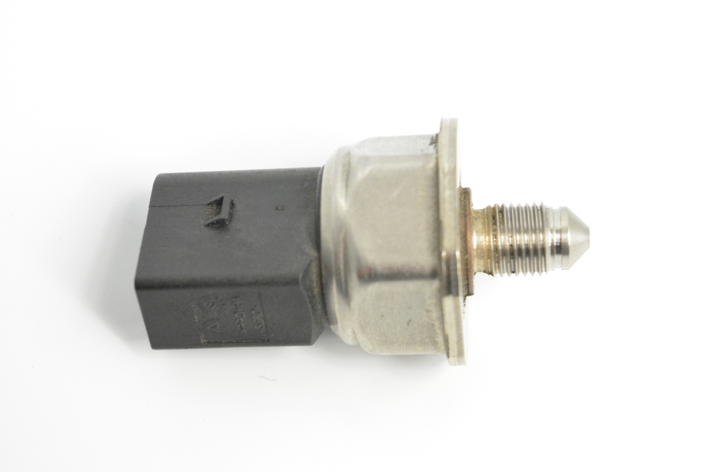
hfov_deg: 24.6
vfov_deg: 16.5
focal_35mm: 82
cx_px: 354
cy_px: 236
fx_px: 1622
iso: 6400
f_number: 9
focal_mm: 55
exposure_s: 1/320
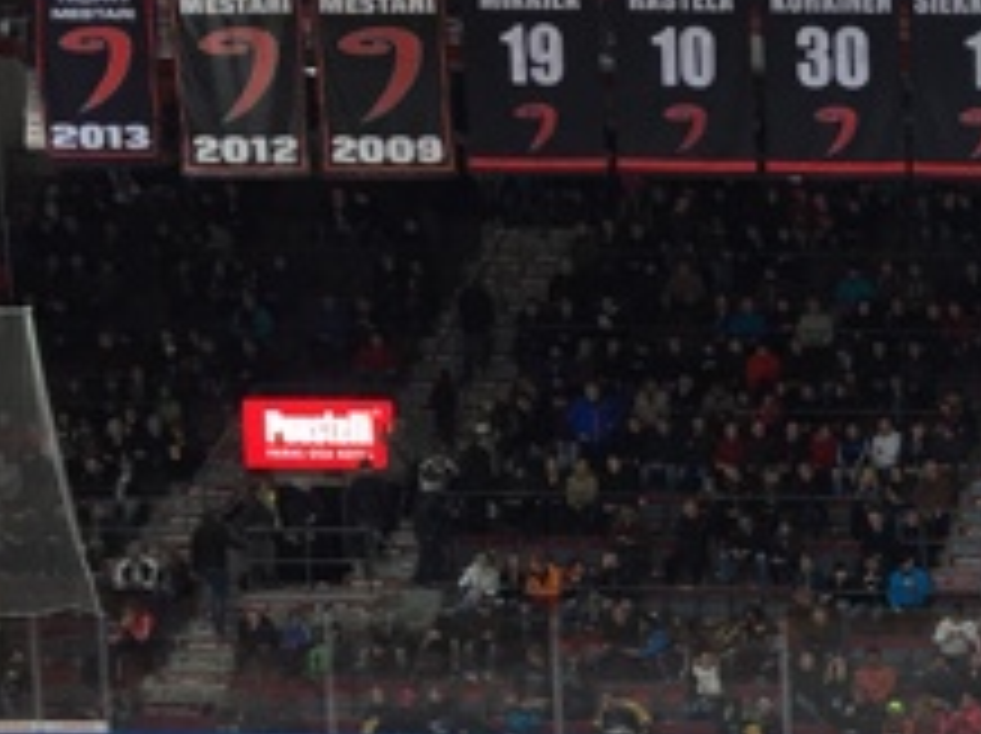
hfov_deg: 17.0
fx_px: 2831
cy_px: 761
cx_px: 1642
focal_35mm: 100
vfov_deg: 14.5
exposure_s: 1/100
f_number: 2.2
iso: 50
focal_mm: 4.15
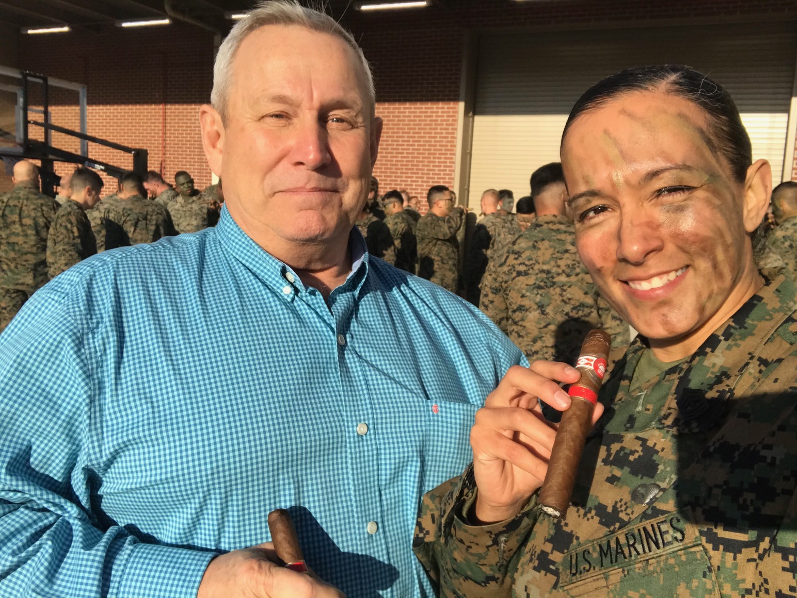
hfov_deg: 56.8
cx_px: 398
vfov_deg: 44.2
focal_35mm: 32
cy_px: 299
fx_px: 737
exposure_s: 1/1548
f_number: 2.2
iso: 25
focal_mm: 2.87
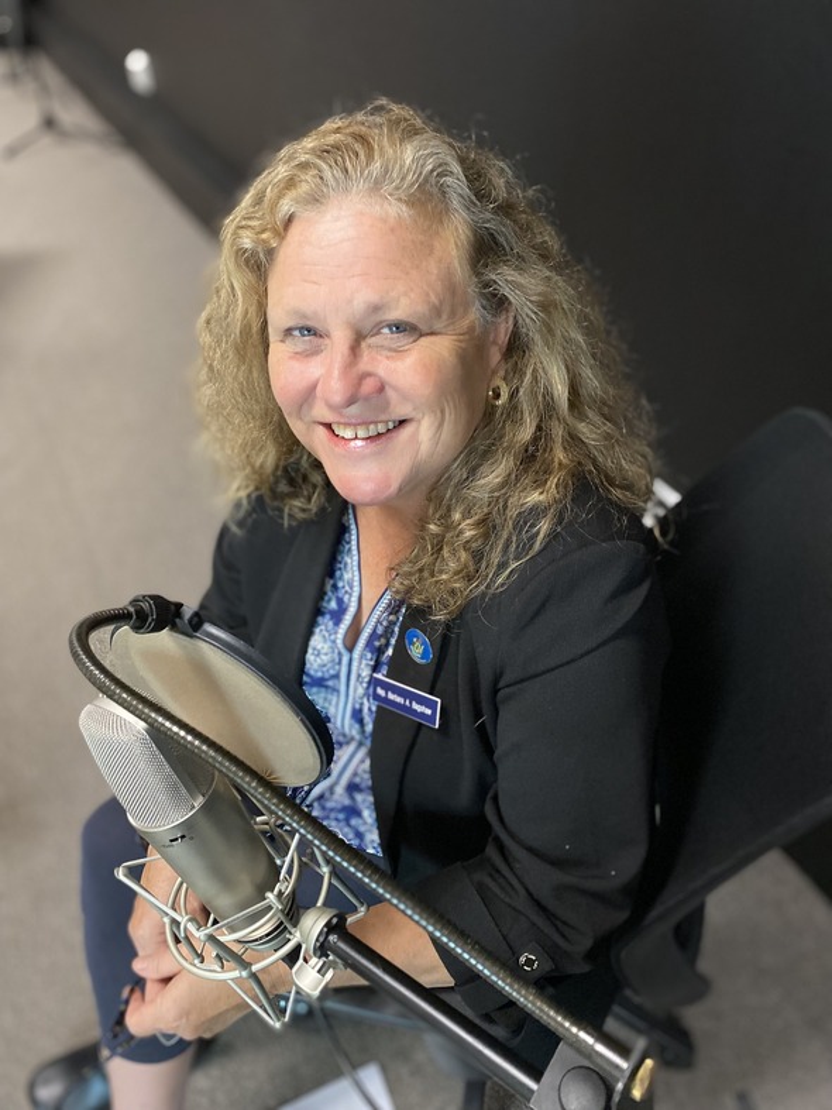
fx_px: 833
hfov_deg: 53.1
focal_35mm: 26
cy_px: 555
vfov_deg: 67.3
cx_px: 416
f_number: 1.8
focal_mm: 4.25
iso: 400
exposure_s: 1/60
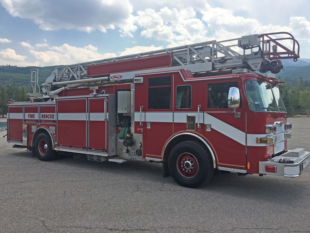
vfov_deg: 46.8
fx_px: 269
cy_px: 113
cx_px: 158
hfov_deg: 60.0
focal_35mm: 30
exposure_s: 1/1876
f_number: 2.2
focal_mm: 4.15
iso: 25
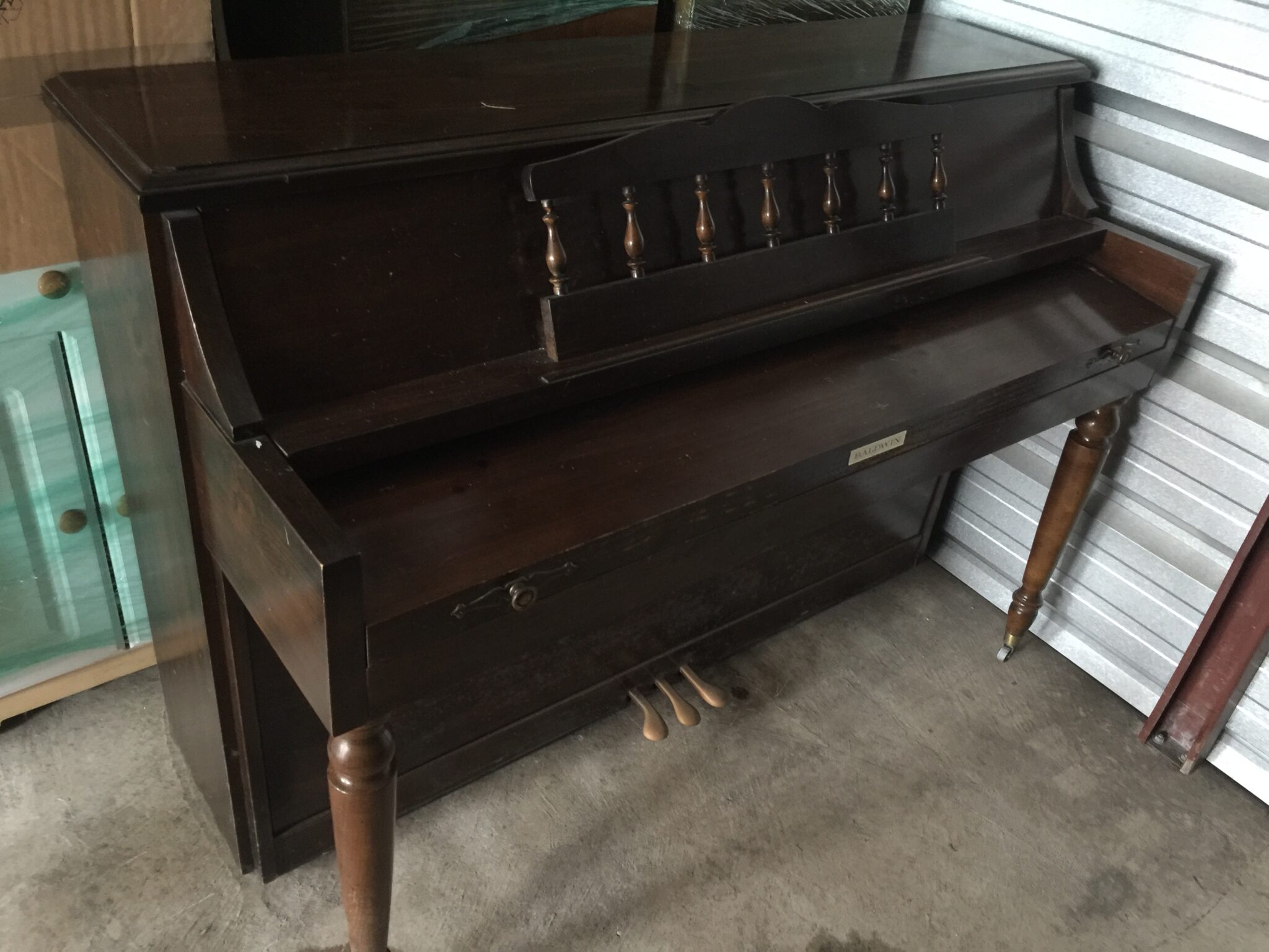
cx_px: 634
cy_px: 476
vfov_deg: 48.2
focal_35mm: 29
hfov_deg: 61.7
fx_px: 1063
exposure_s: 1/4
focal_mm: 4.15
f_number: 2.2
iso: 125
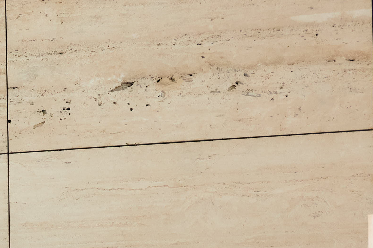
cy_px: 471
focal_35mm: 146
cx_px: -244
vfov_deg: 8.9
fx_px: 1512
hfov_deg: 13.0
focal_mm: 38
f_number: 5.6
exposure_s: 1/100
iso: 1600
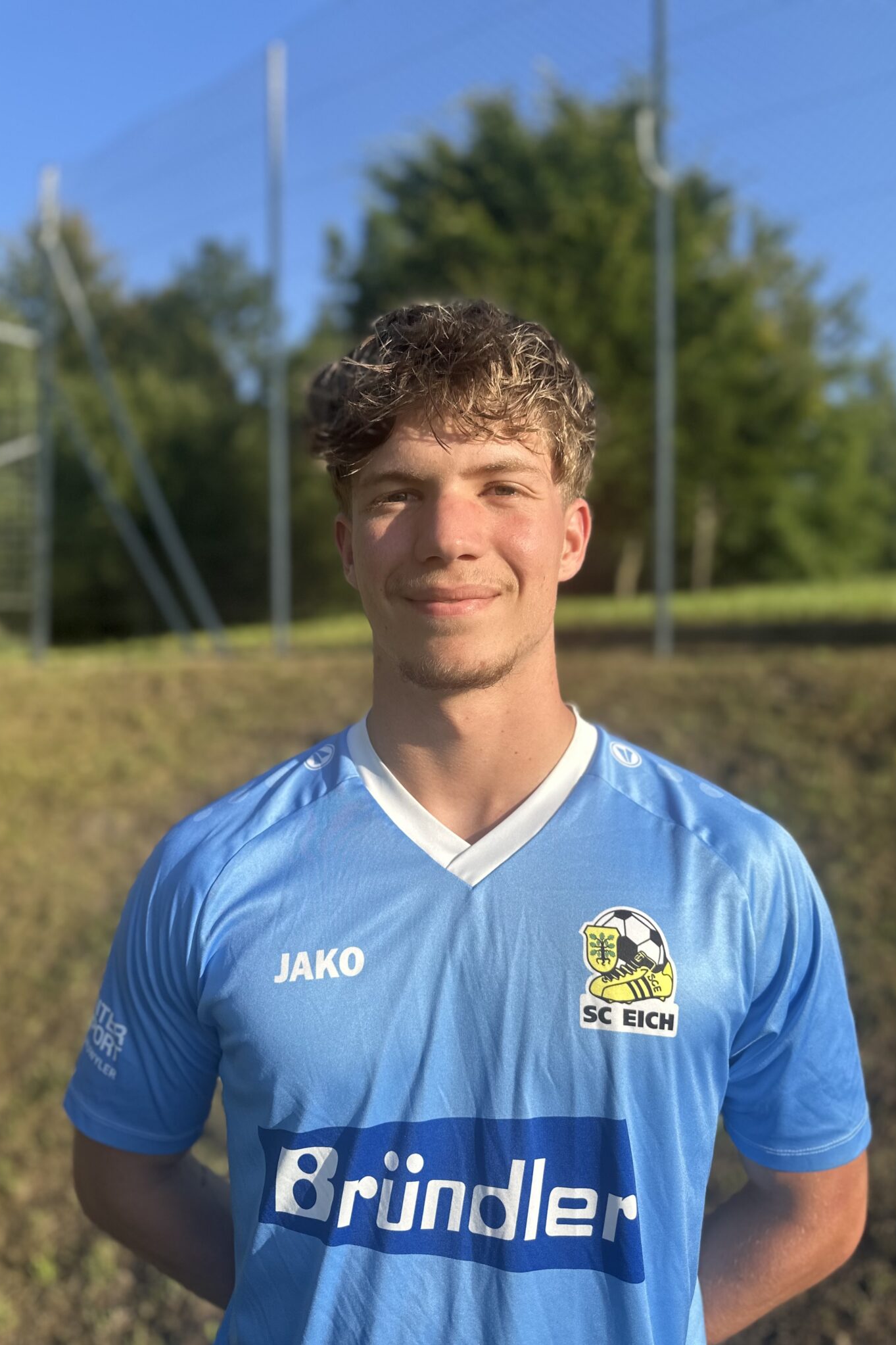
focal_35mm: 25
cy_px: 673
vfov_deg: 71.5
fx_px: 933
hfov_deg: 51.3
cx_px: 442
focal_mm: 6.86
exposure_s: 1/2967
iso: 80
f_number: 1.78
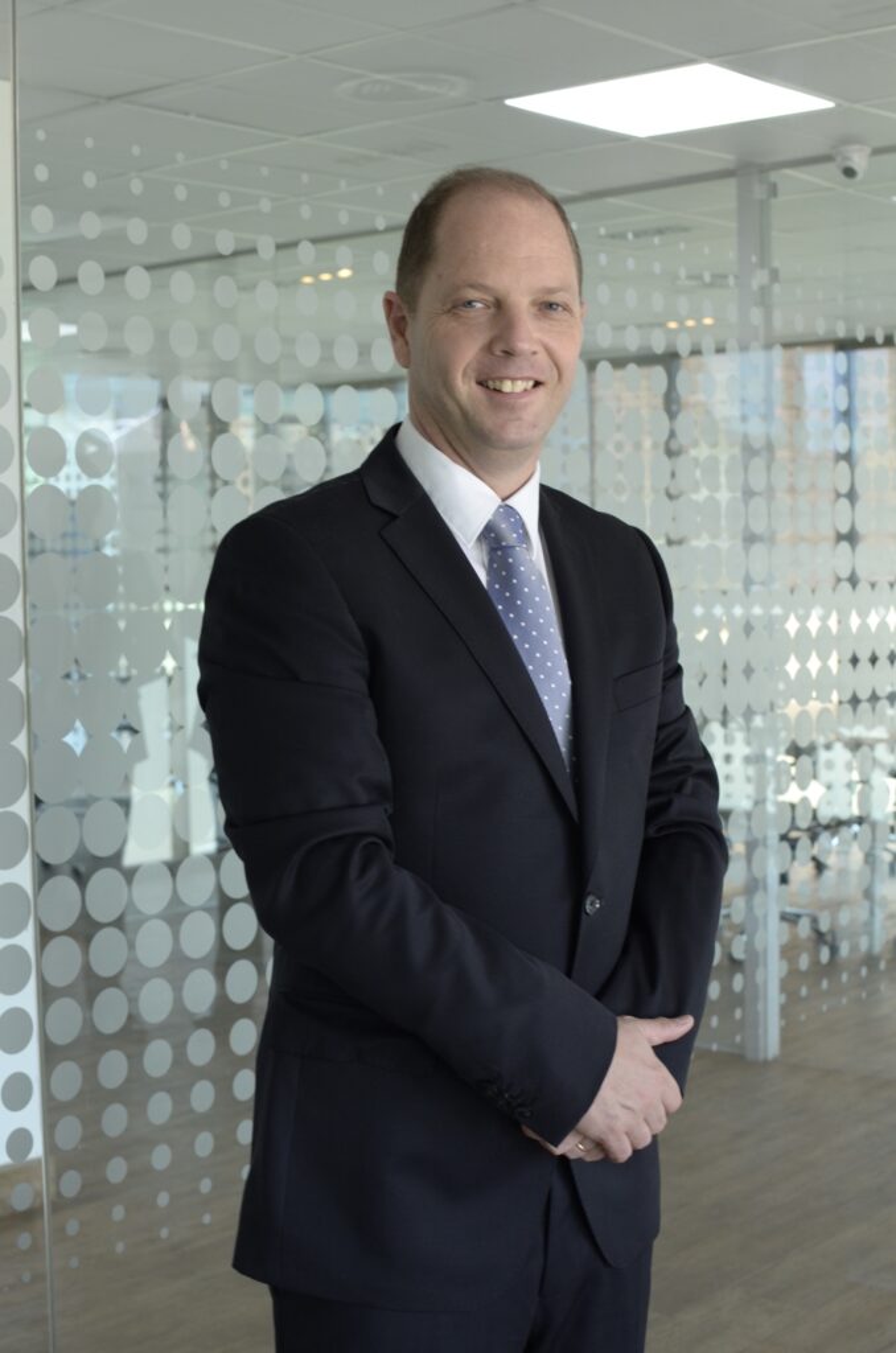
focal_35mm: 52
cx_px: 448
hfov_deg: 25.6
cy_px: 676
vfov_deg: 37.9
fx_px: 1969
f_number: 5.6
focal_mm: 35
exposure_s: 1/60
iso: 640
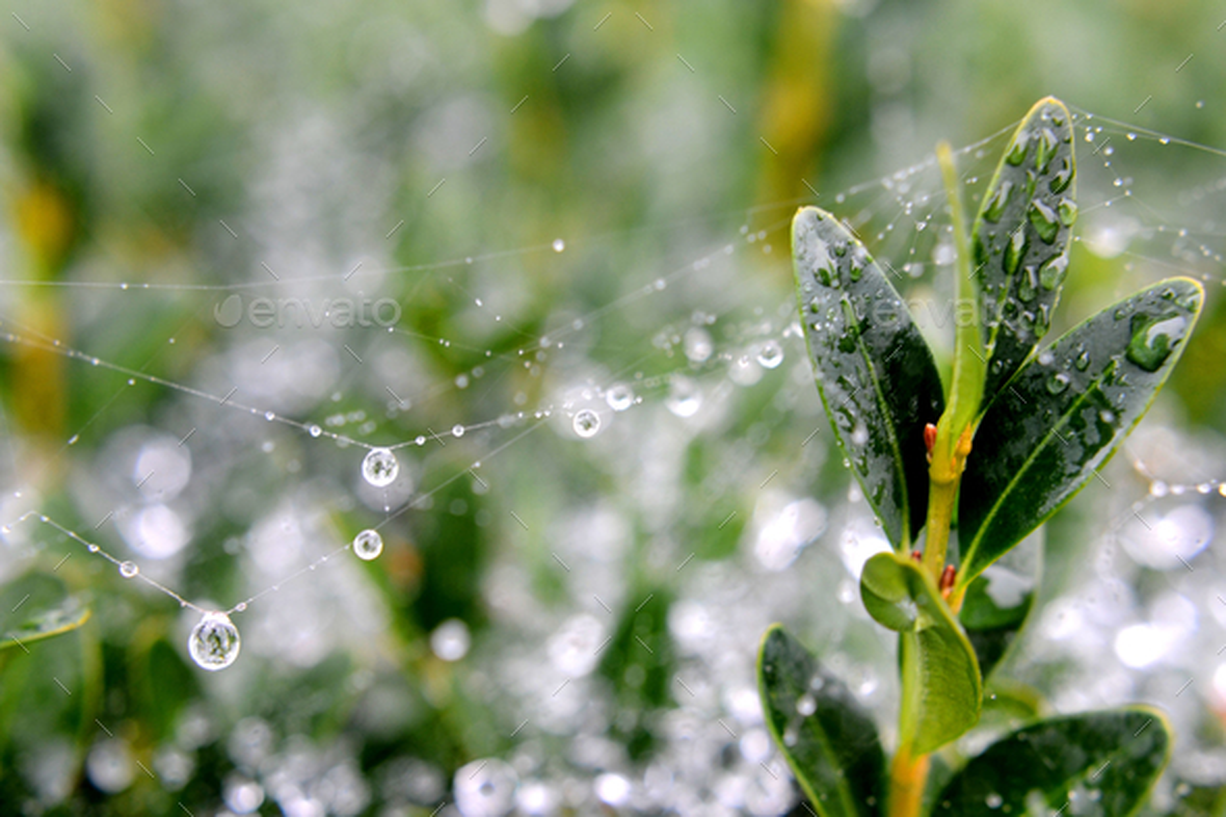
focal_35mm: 52
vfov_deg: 25.7
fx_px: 1787
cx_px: 613
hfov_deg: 37.9
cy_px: 408
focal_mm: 35
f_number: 5.6
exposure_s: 1/50
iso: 200
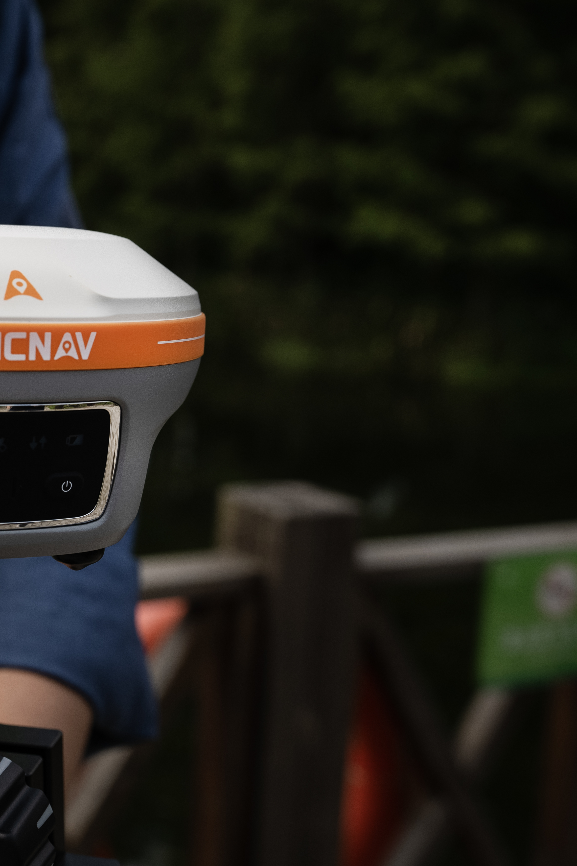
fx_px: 1443
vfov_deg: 33.4
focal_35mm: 60
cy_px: 452
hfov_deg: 21.8
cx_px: -4
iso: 800
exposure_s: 1/1250
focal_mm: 35
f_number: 5.6
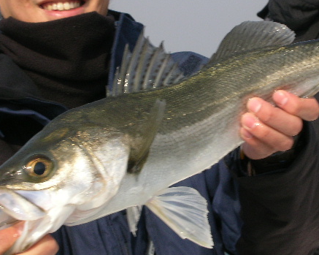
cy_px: 85
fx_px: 1160
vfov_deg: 12.5
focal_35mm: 123
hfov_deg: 15.6
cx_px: 182
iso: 50
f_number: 13.6
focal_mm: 14.3
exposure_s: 1/65
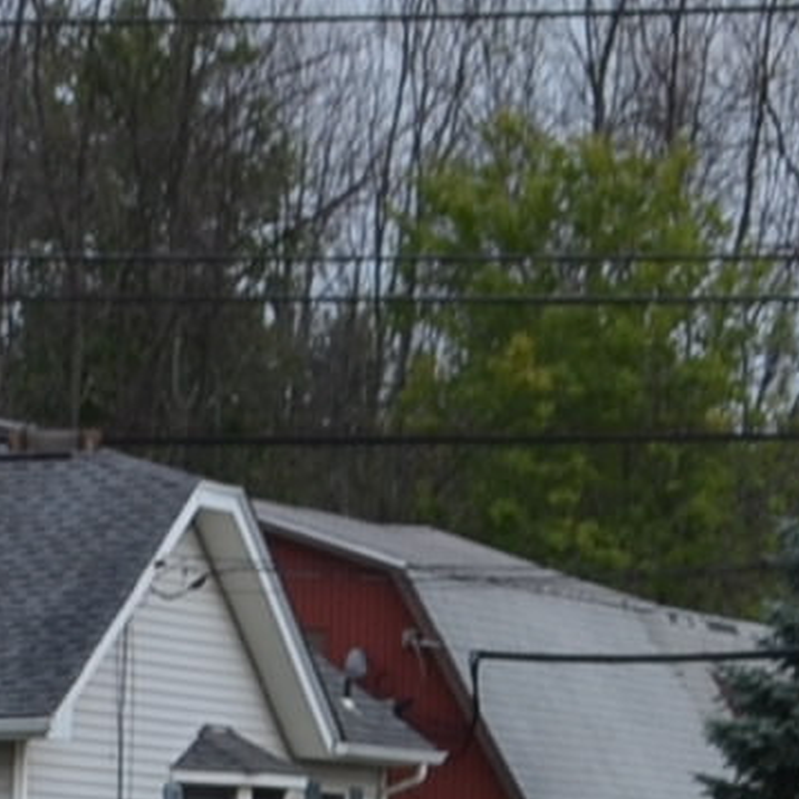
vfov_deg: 4.9
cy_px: 2247
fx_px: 9009
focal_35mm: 345
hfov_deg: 4.9
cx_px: -1348
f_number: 6.3
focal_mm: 28
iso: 100
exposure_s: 1/160
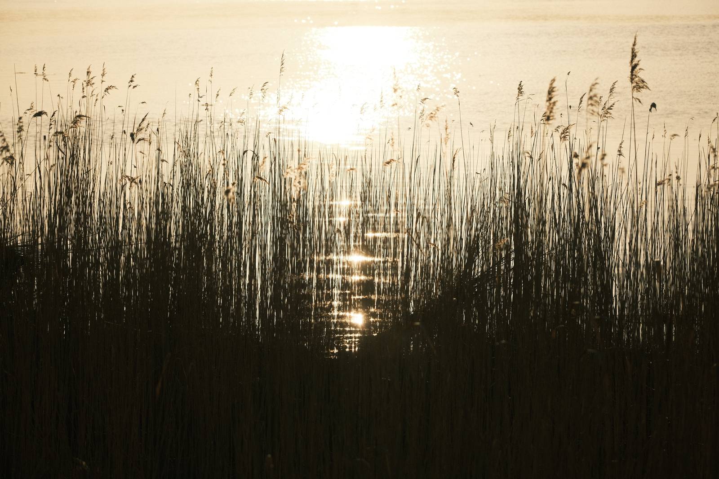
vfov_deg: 12.6
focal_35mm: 109
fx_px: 2177
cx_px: 360
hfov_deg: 18.8
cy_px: 240
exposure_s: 1/5000
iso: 640
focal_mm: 72.7
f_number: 6.4
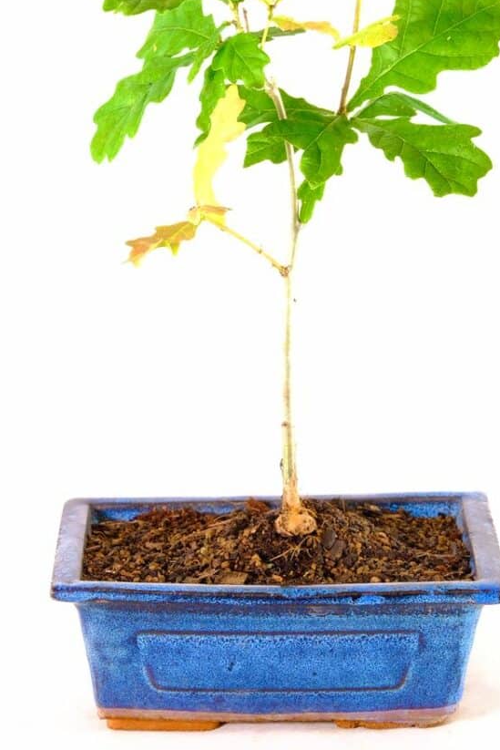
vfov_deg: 13.1
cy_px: 232
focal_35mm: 156
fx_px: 3248
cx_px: 274
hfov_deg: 8.8
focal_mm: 71.1
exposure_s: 1/15
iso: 500
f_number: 10
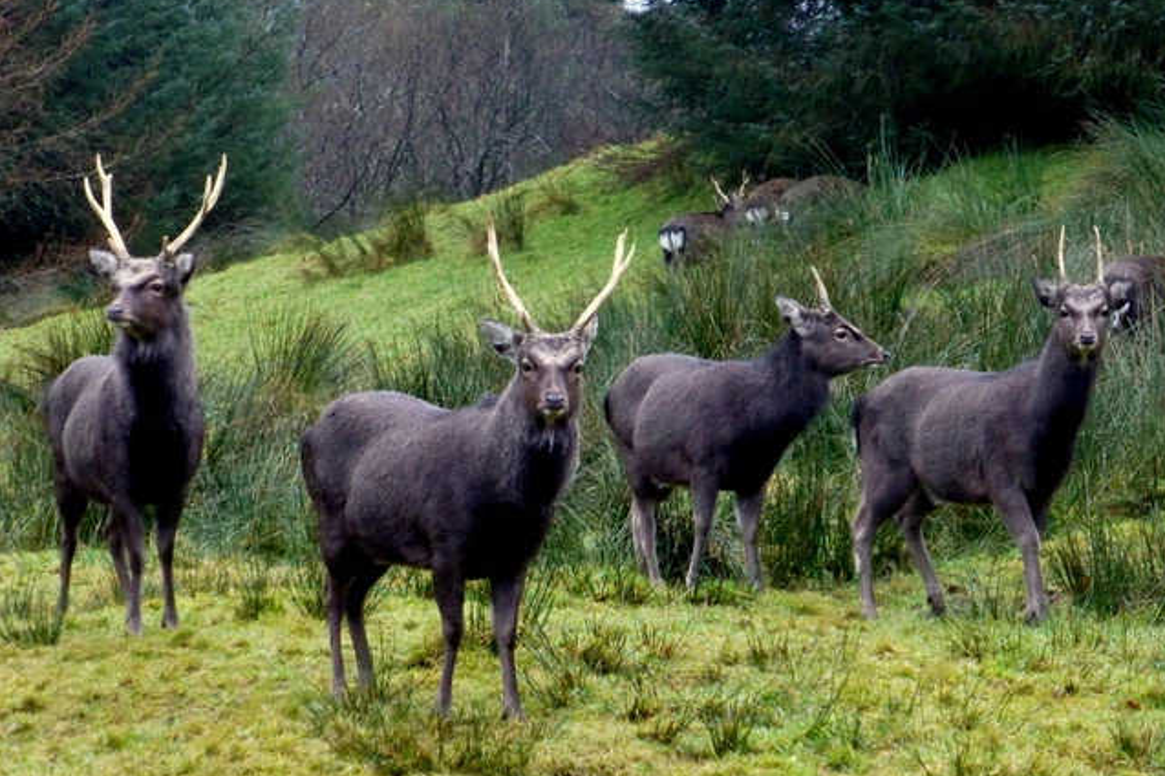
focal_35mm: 135
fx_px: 4366
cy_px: 372
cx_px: 583
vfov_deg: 10.1
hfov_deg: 15.2
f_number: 5.4
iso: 400
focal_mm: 23.1
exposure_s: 1/25
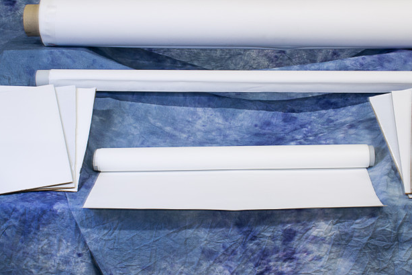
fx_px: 686
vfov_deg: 22.6
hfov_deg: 33.3
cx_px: 238
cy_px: 126
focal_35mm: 60
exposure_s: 1
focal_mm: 24
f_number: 11
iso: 100
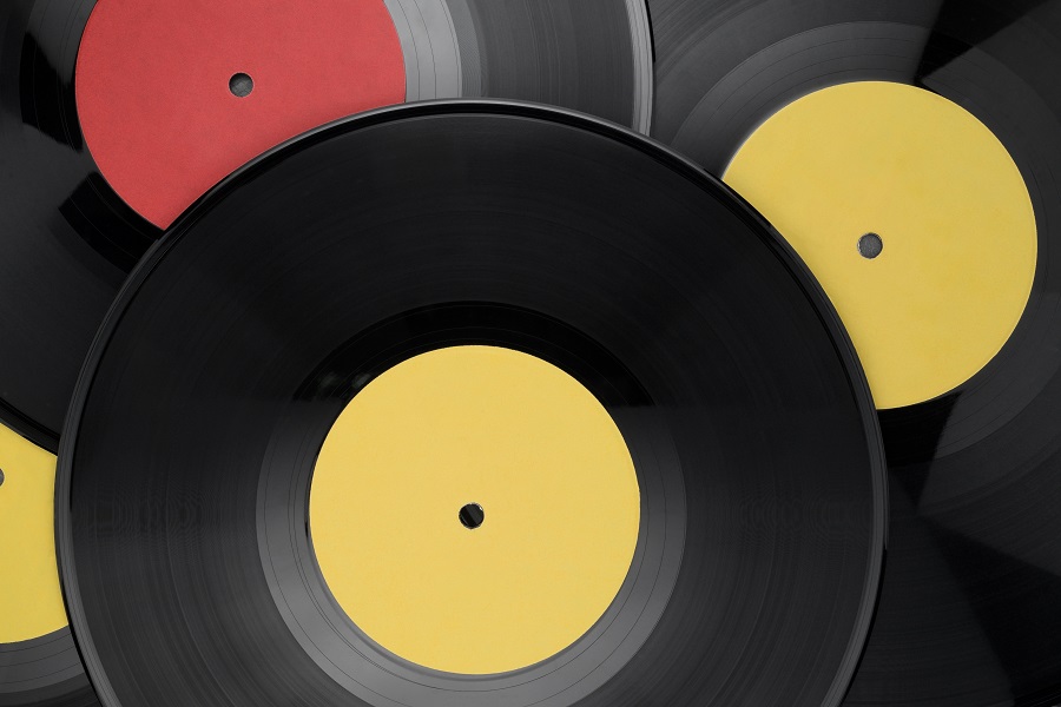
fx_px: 1768
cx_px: 530
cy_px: 354
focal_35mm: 60
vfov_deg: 22.6
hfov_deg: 33.4
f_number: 16
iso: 100
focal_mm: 60
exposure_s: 1/100
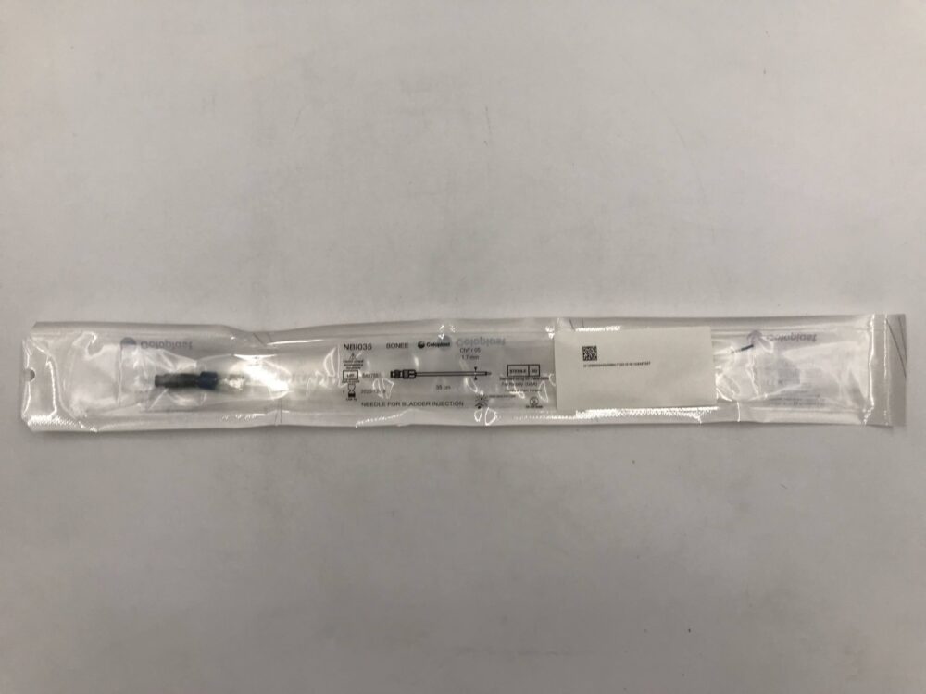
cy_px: 347
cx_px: 463
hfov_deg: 63.4
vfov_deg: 49.7
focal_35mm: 28
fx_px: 749
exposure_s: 1/60
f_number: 1.8
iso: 25
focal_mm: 3.99
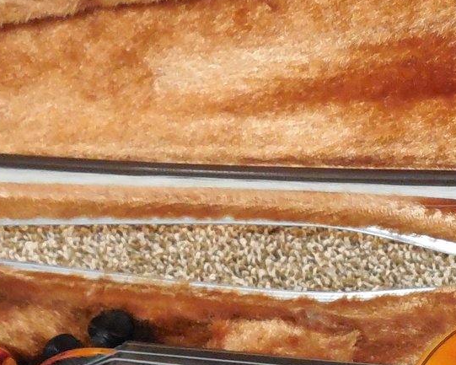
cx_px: 534
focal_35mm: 101
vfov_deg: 14.9
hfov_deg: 18.1
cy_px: 385
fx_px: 1363
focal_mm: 5
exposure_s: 1/30
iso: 800
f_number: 3.5
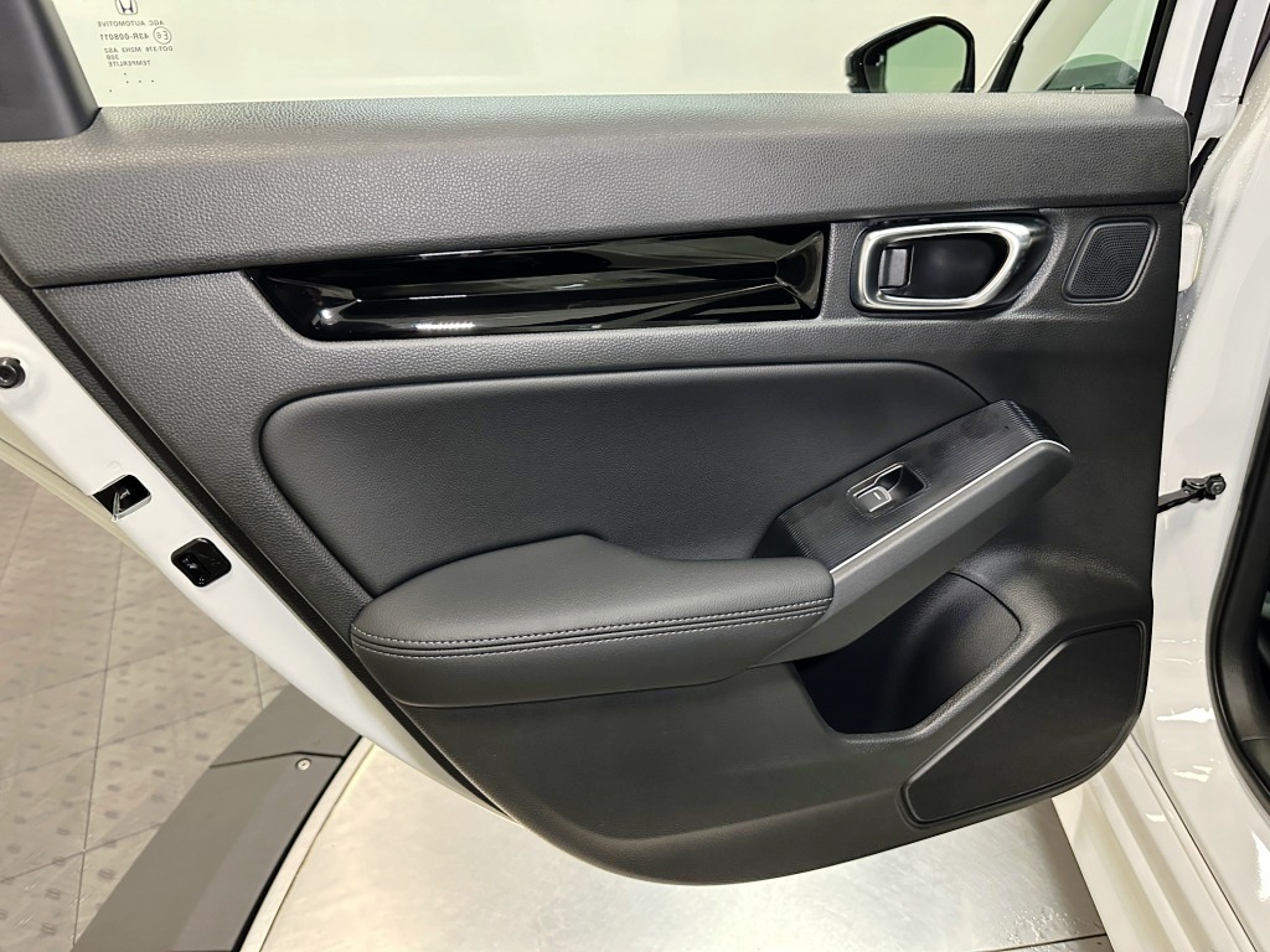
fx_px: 881
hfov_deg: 71.6
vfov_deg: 56.8
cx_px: 635
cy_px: 476
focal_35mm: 24
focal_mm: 6.86
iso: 800
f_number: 1.78
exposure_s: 1/60
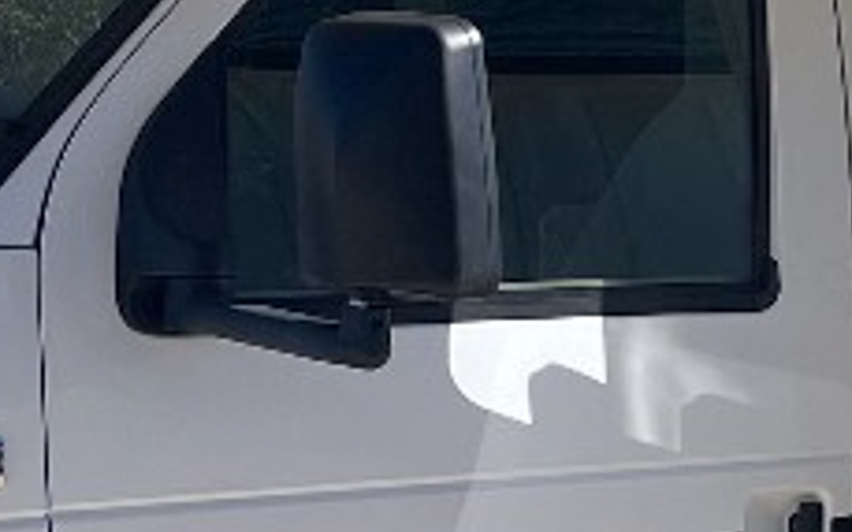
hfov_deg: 13.8
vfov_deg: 8.9
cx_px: 960
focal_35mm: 148
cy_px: 234
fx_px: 3436
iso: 32
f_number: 1.6
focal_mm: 5.1
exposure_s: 1/3165
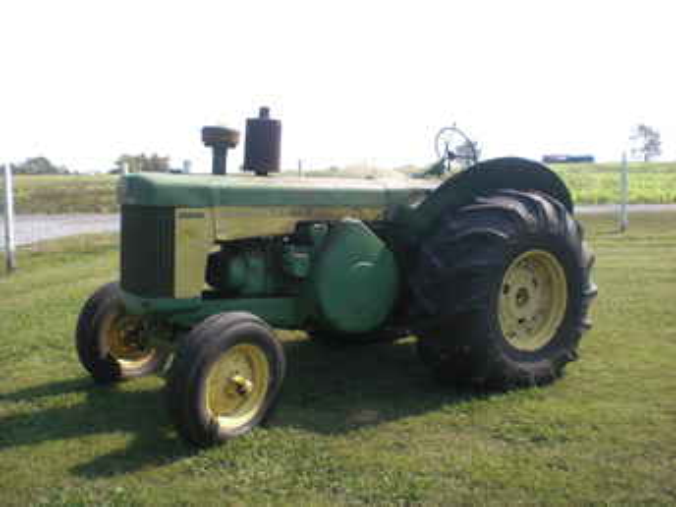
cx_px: 338
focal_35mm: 38
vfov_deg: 37.7
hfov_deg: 49.0
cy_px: 254
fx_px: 742
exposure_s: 1/500
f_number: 3.1
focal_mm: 6.3
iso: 64
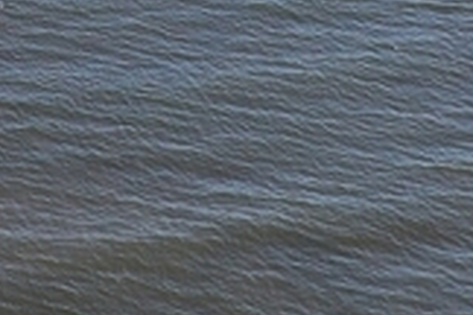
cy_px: -611
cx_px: -441
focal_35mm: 177
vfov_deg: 7.0
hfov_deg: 10.7
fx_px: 2325
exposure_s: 1/500
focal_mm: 10.26
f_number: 5.6
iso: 100
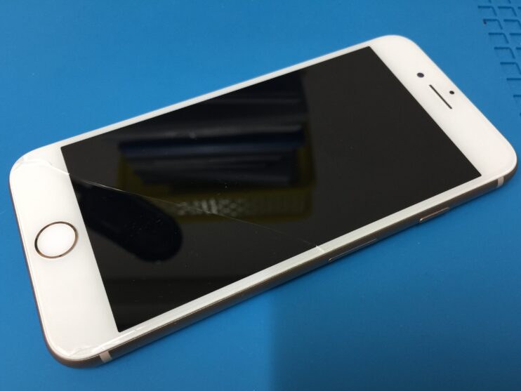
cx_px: 264
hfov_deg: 59.9
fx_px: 452
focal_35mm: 30
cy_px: 201
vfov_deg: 46.8
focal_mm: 4.15
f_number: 2.2
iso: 64
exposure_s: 1/33
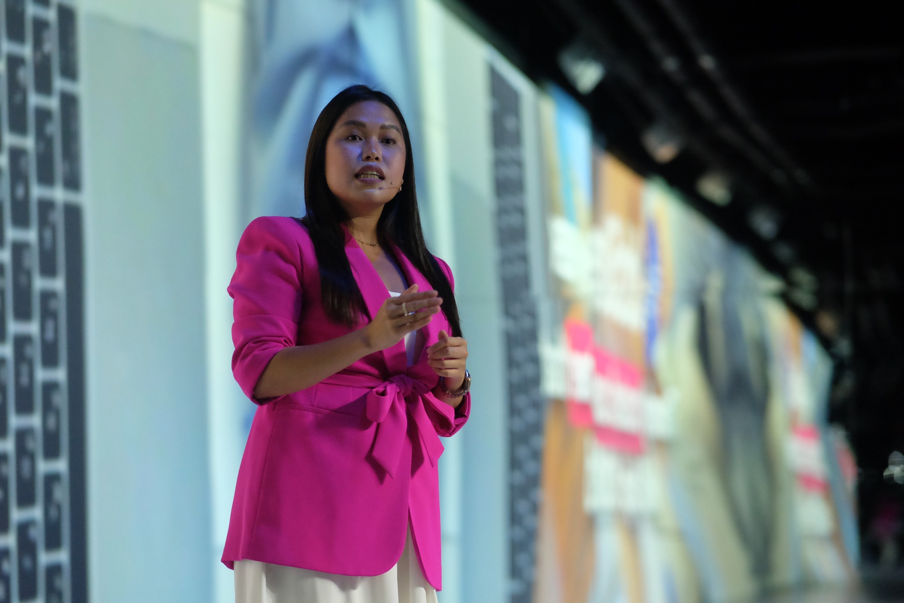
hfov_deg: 16.0
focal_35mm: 128
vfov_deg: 10.7
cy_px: 302
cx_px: 452
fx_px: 3214
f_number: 2
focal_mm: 85
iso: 4000
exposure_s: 1/100
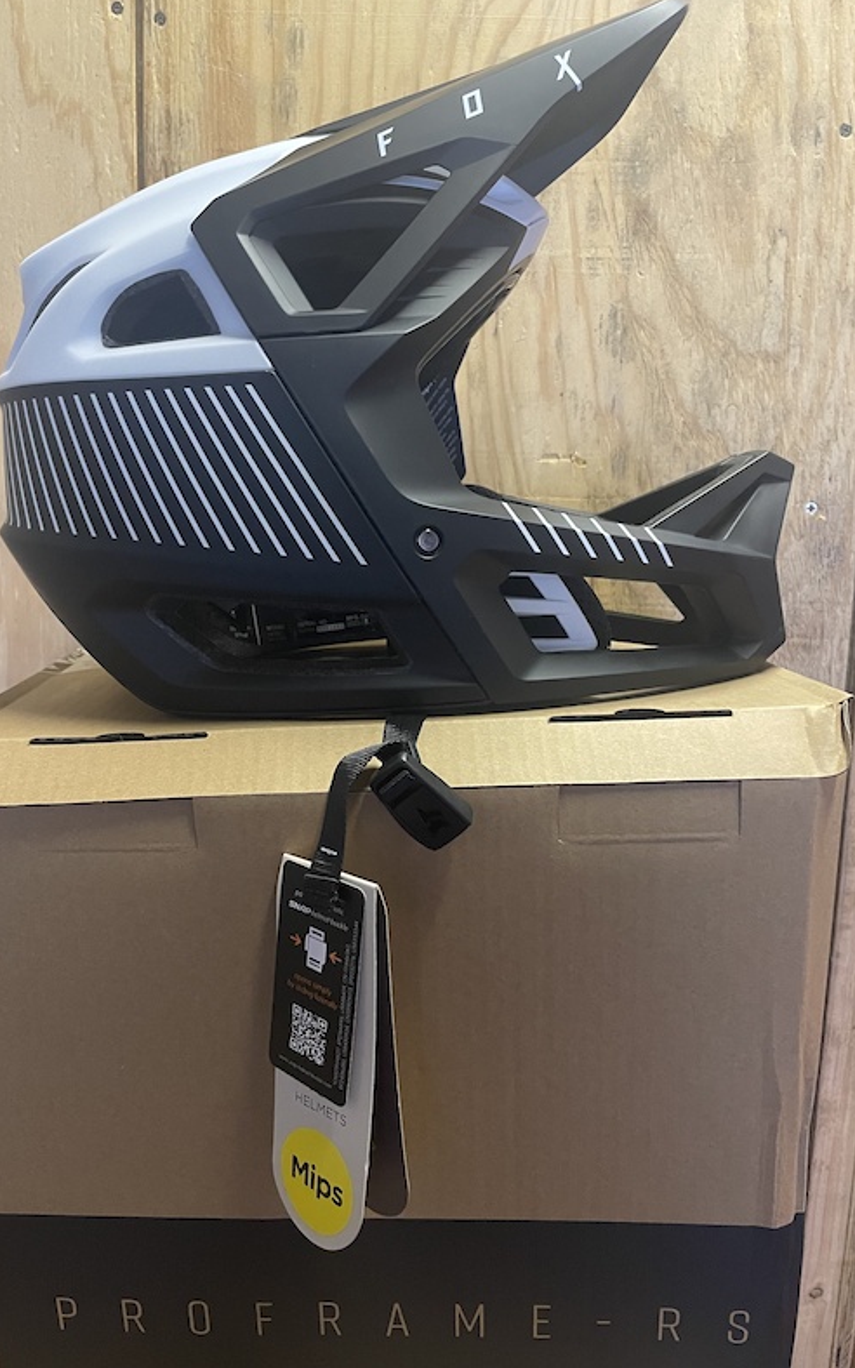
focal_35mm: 28
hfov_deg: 44.5
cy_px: 674
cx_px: 379
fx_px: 1044
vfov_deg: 66.5
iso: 500
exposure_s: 1/40
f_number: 1.6
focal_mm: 4.2
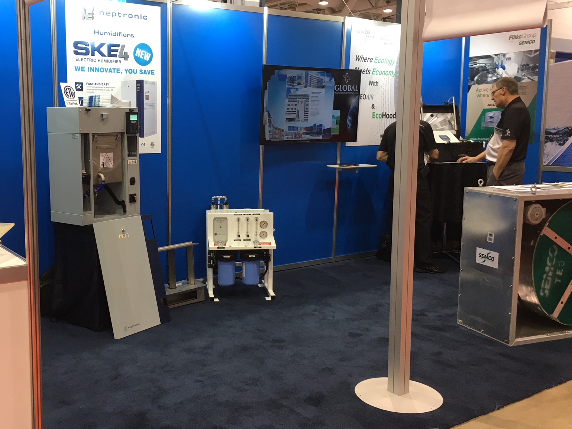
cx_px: 207
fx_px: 628
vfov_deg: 37.7
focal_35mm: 38
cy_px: 208
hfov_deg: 48.4
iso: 32
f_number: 2.2
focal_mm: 4.15
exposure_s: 1/30
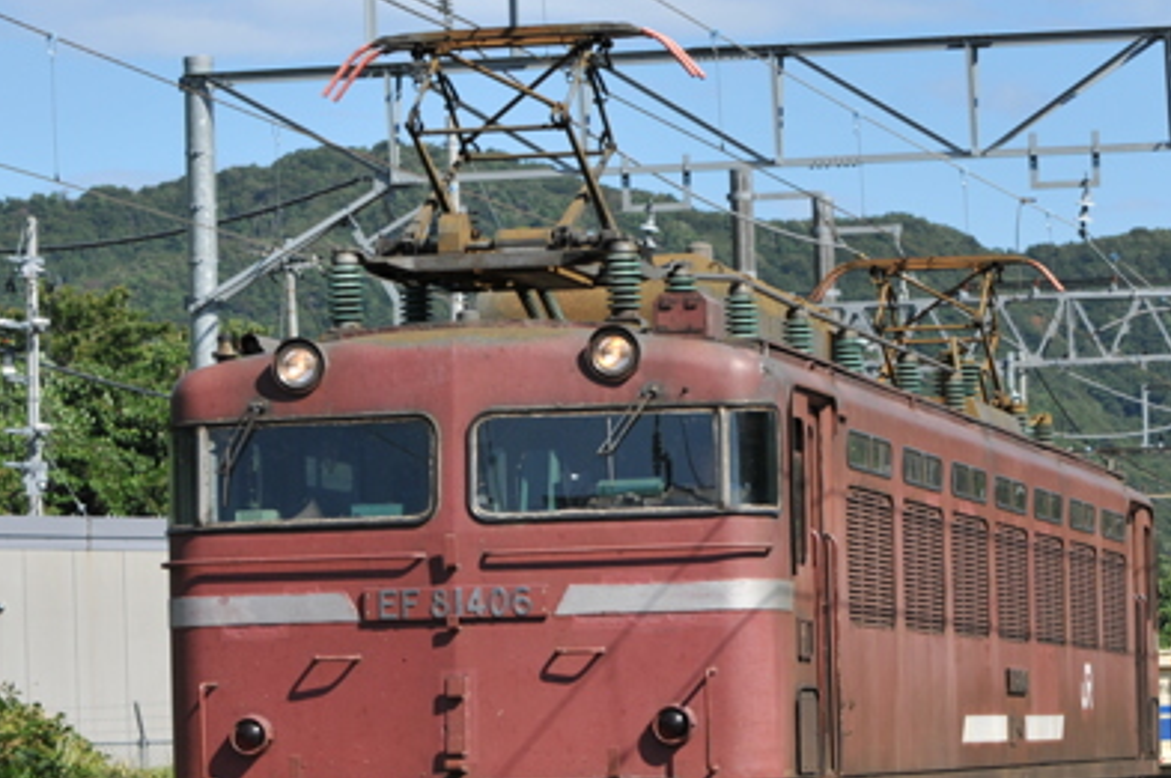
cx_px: 766
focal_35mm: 171
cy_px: 589
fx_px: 5555
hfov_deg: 12.0
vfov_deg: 8.0
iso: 200
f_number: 6.3
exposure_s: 1/800
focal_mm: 70
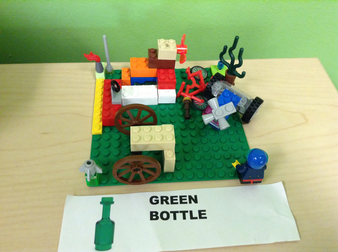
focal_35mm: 33
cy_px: 126
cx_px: 169
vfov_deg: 42.8
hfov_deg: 55.4
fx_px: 322
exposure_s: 1/24
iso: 200
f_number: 2.4
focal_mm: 3.3
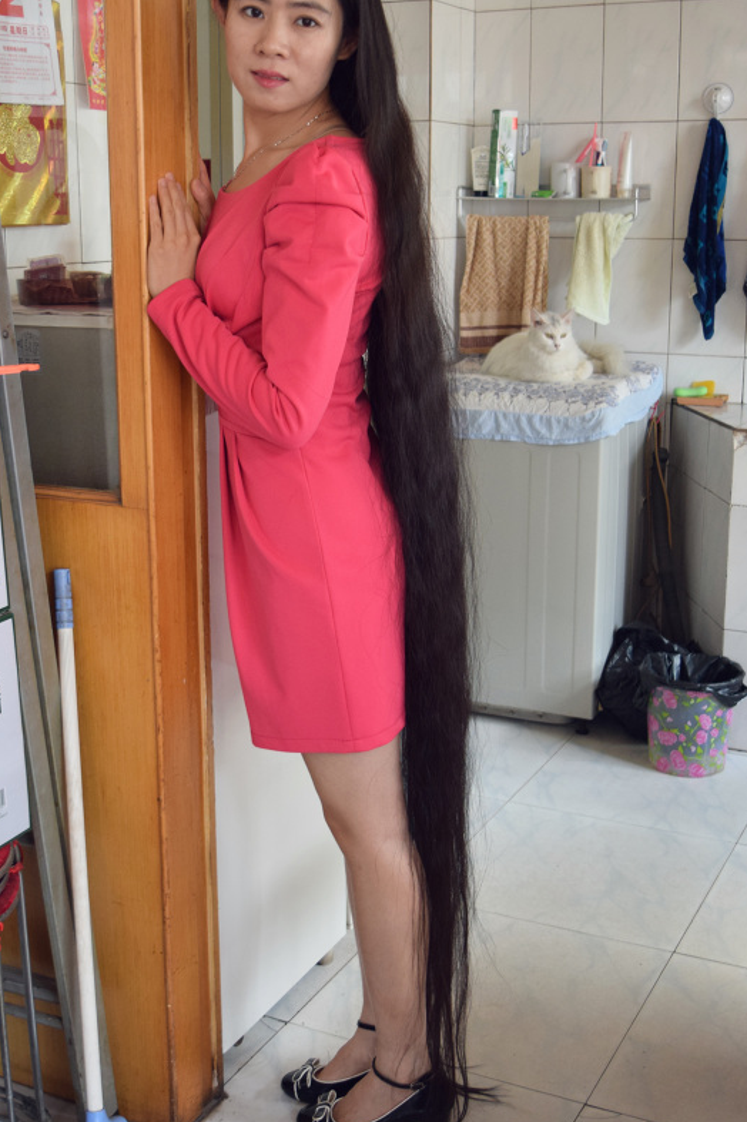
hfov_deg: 29.2
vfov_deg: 42.7
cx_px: 311
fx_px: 1433
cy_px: 531
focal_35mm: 46
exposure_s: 1/60
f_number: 4
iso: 560
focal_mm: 24
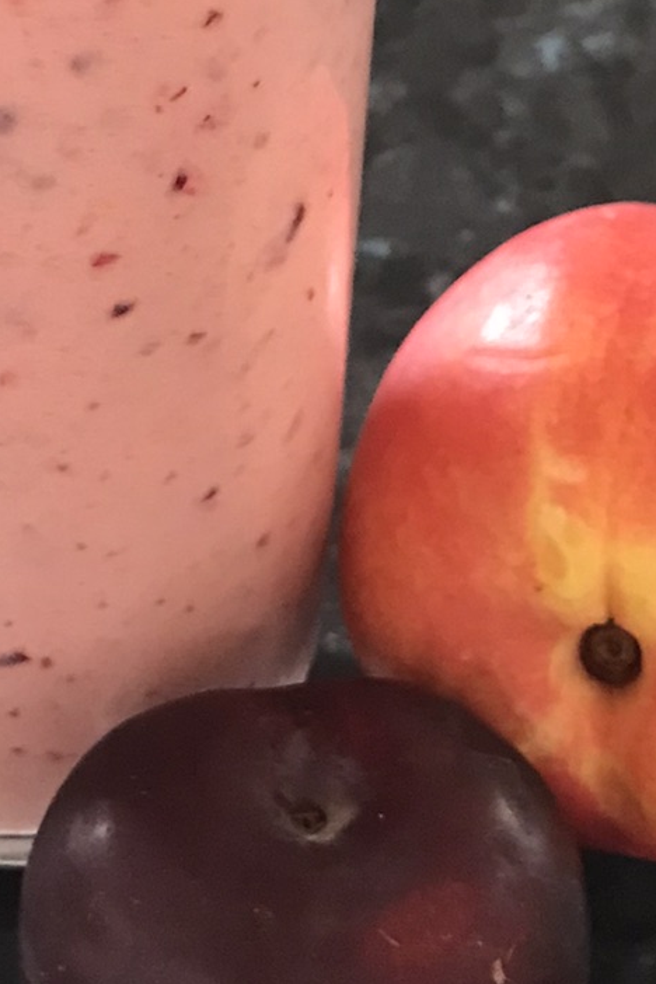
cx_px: 175
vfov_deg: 23.4
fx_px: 2323
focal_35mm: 85
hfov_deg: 16.0
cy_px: 149
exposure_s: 1/17
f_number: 1.8
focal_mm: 3.99
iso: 80
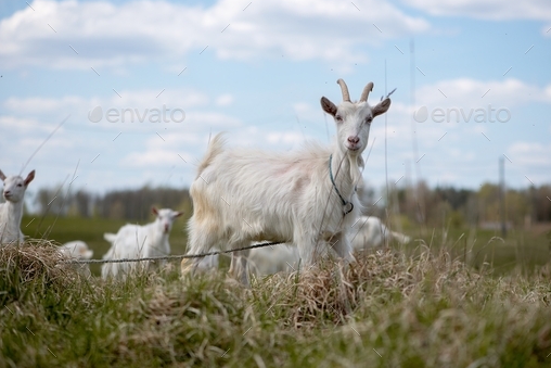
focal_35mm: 122
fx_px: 1868
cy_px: 165
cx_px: 296
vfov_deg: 11.2
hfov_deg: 16.8
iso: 100
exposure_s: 1/1250
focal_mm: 105
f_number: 4
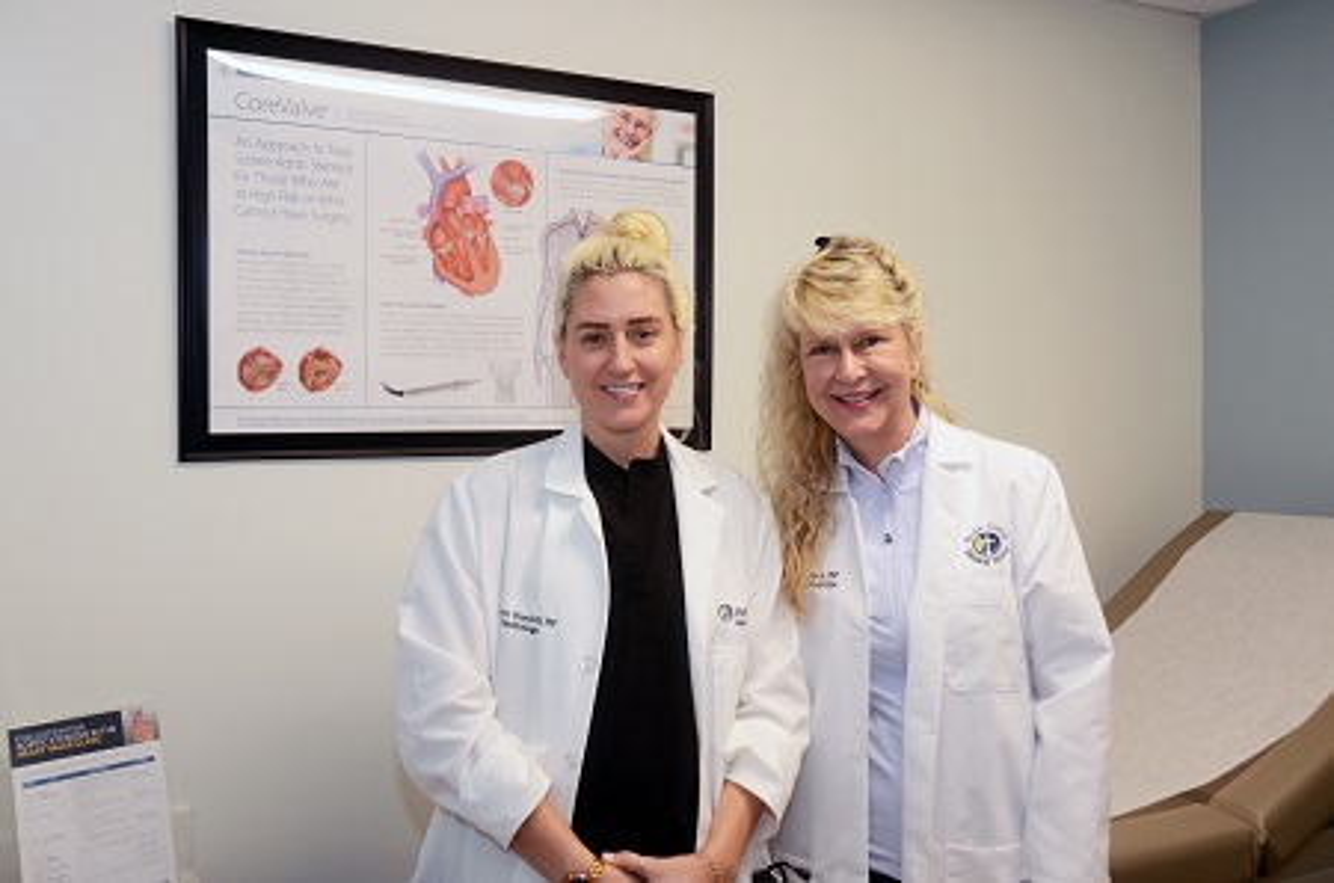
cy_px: 442
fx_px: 1331
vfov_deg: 36.7
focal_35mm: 36
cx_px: 667
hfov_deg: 53.2
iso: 400
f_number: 5.6
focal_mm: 24
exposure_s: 1/100
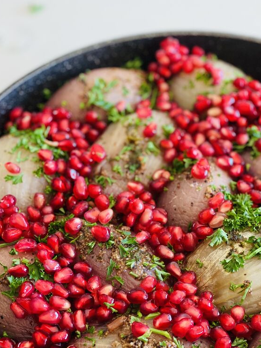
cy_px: 223
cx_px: 155
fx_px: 704
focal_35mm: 70
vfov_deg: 27.7
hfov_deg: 21.0
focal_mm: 6
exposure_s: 1/122
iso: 125
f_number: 2
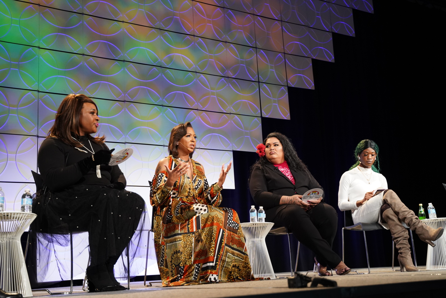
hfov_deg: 44.5
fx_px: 545
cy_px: 149
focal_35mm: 44
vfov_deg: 30.6
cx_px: 223
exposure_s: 1/320
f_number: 3.5
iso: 4000
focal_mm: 44
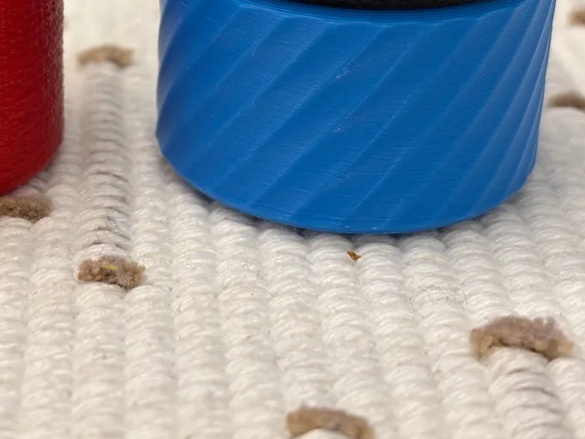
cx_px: 105
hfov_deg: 20.0
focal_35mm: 97
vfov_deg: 15.1
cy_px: 44
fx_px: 1640
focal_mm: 5.96
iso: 100
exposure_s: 1/60
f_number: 1.6
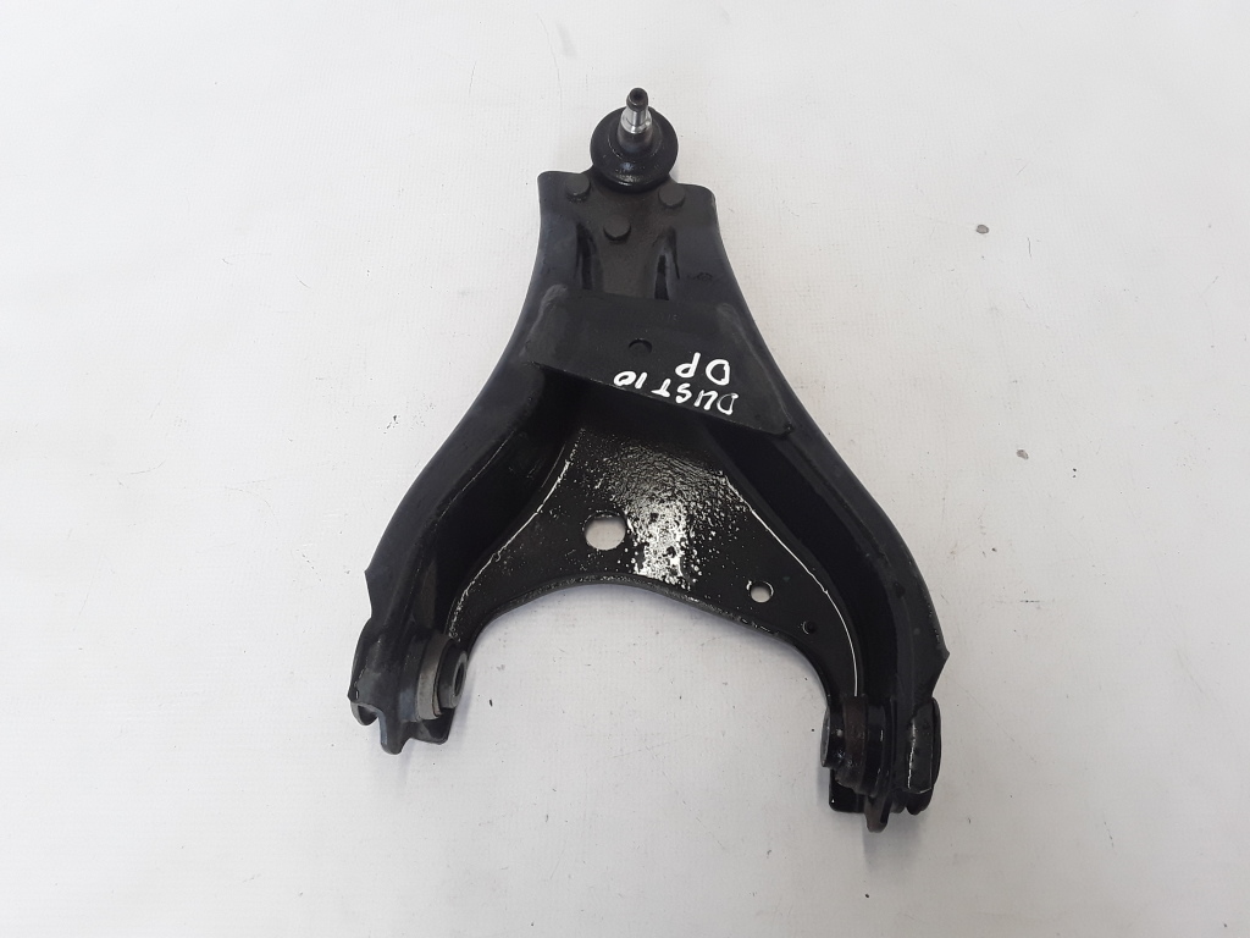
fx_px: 975
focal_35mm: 27
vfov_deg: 51.4
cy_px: 469
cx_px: 625
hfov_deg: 65.3
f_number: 1.9
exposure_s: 1/50
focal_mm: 2.91
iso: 50
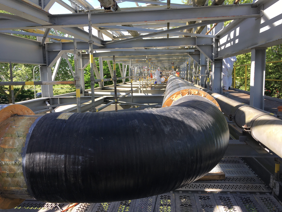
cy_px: 106
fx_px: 236
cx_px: 141
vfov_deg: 48.2
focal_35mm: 29
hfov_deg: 61.7
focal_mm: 4.15
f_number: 2.2
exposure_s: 1/342
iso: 25
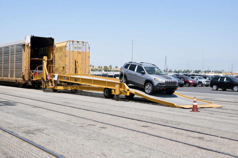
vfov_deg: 26.4
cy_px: 79
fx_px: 337
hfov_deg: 38.9
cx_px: 119
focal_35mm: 51
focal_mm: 34
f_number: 10
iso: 320
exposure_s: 1/400
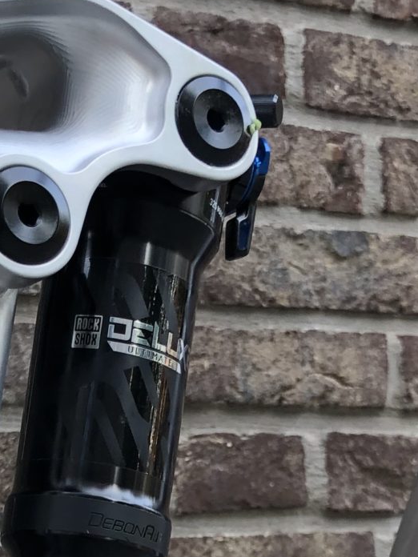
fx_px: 1658
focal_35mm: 103
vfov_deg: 18.2
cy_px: 646
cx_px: 139
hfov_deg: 14.3
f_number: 1.8
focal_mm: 4
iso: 64
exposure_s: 1/120
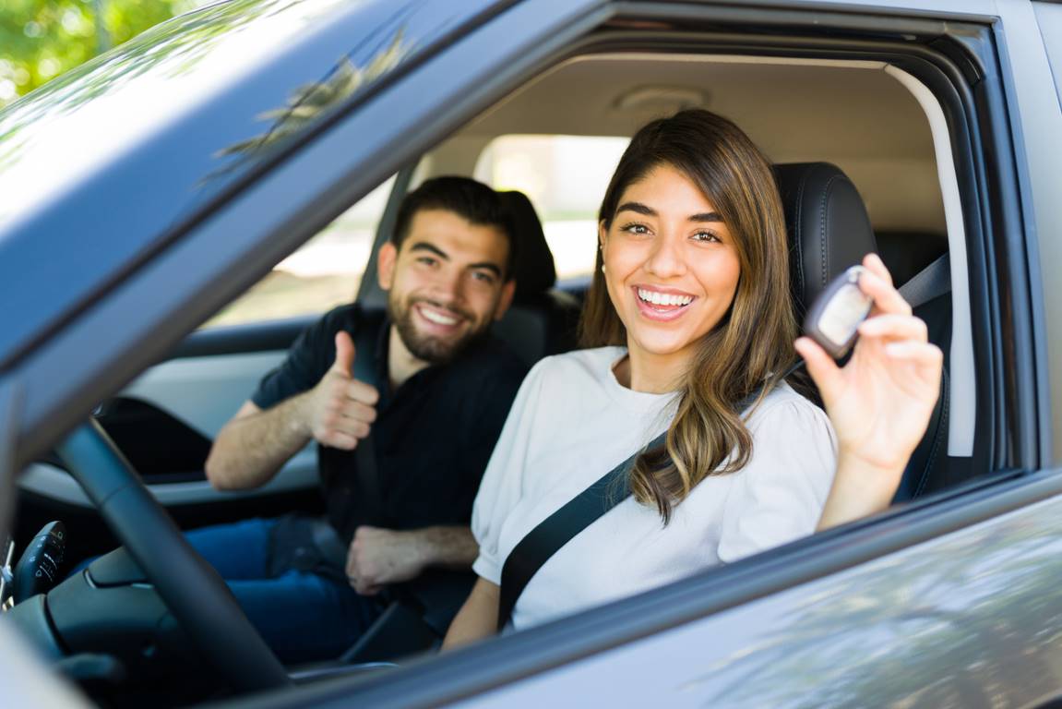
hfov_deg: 54.4
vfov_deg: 37.9
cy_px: 354
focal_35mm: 35
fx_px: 1033
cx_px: 531
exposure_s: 1/200
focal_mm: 35
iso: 160
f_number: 1.8
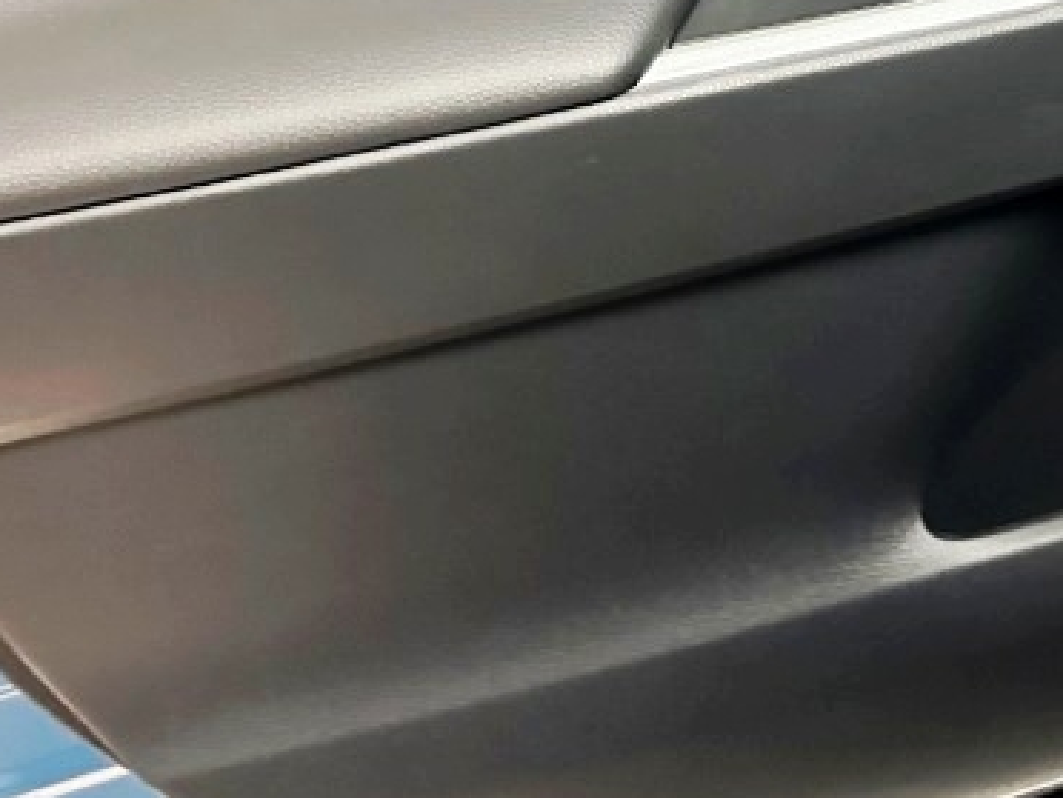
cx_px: 906
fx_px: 2027
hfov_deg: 28.5
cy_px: -180
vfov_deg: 20.7
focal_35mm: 66
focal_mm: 6.86
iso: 1000
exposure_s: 1/40
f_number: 1.78
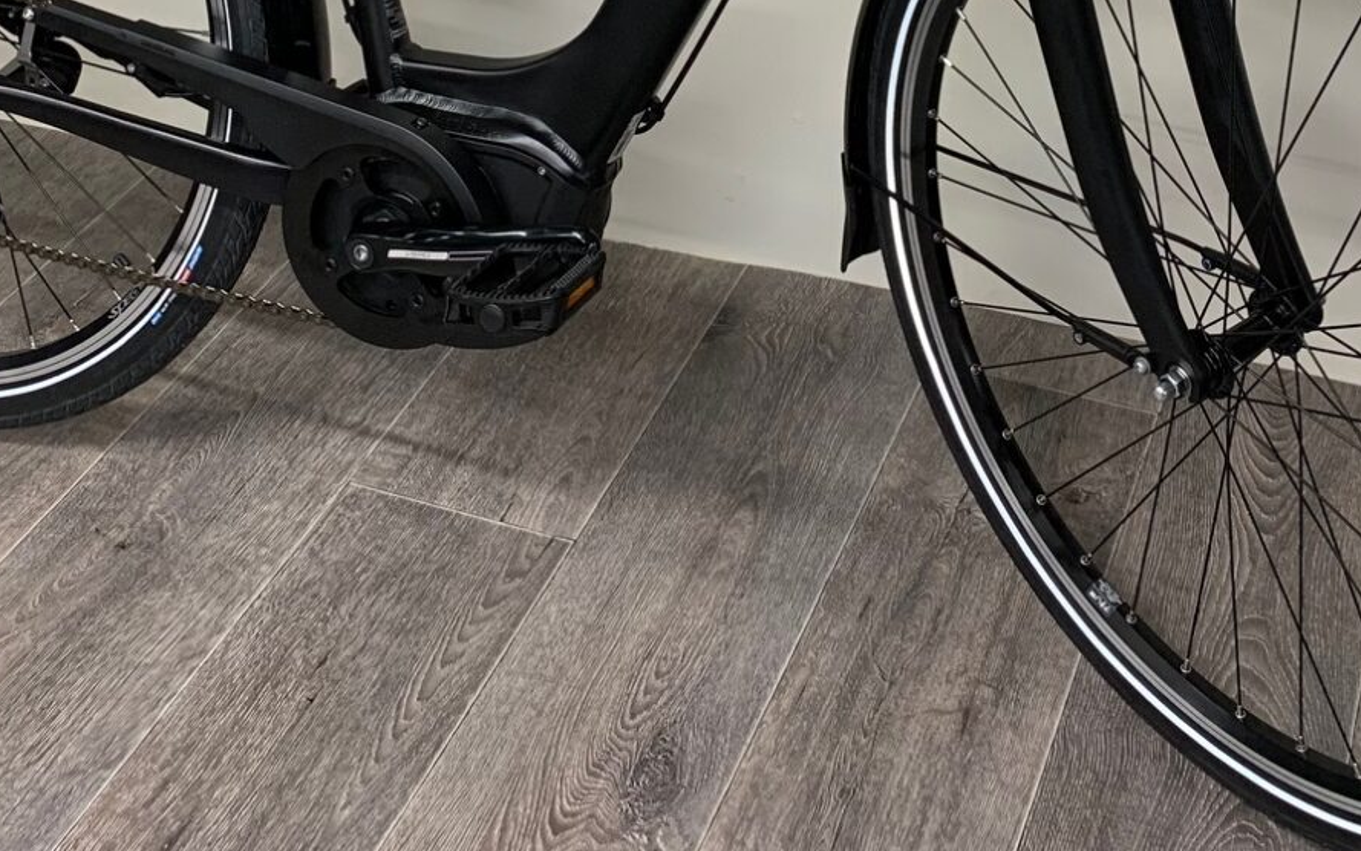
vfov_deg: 19.4
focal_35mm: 62
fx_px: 2300
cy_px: -254
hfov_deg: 32.8
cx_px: 827
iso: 100
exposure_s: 1/50
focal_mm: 4.25
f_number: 1.8
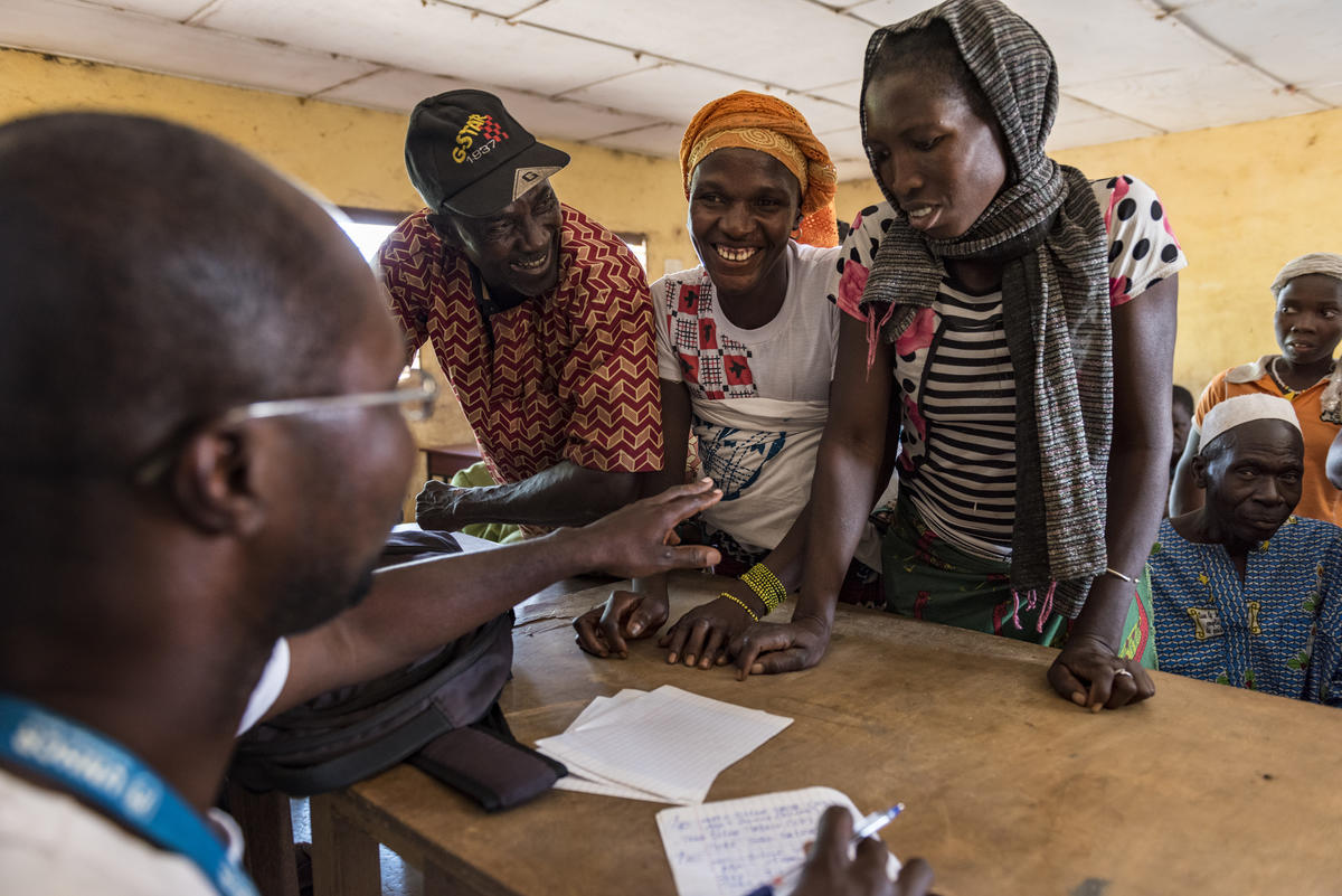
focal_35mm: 26
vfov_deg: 49.6
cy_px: 448
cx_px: 671
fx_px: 970
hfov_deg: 69.4
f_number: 3.5
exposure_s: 1/80
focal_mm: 26
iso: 800
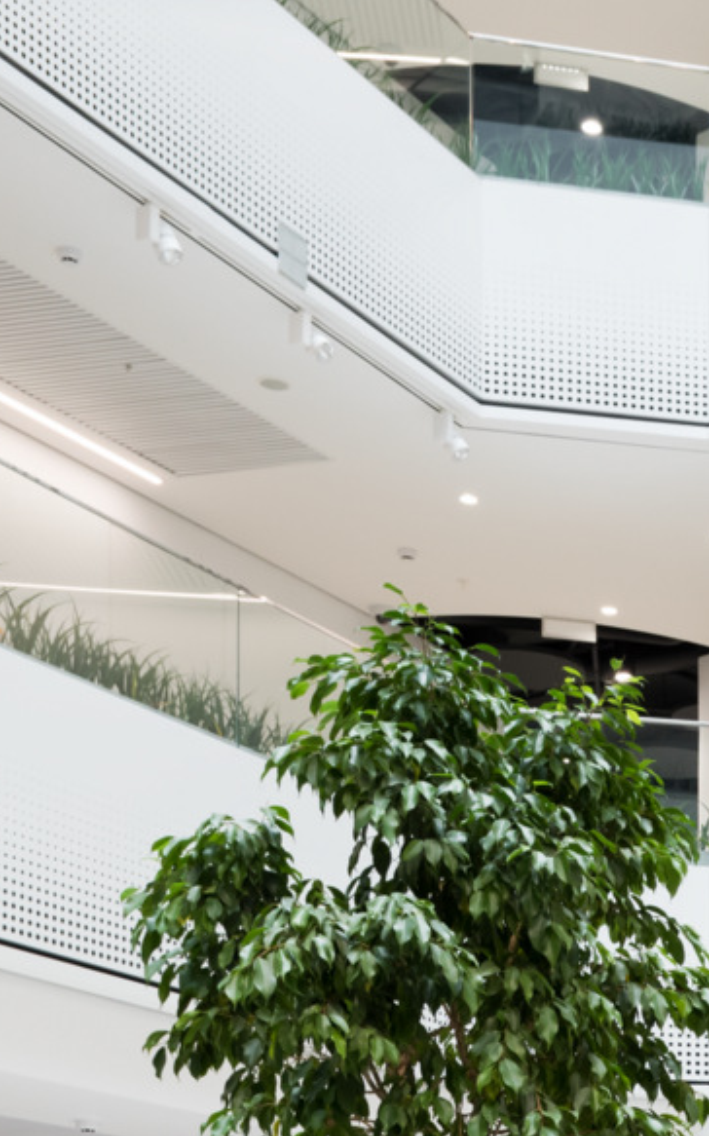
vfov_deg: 23.4
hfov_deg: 13.8
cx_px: 1280
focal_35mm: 84
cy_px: 1192
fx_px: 2599
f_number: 8
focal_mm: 24
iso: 400
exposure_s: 1/13
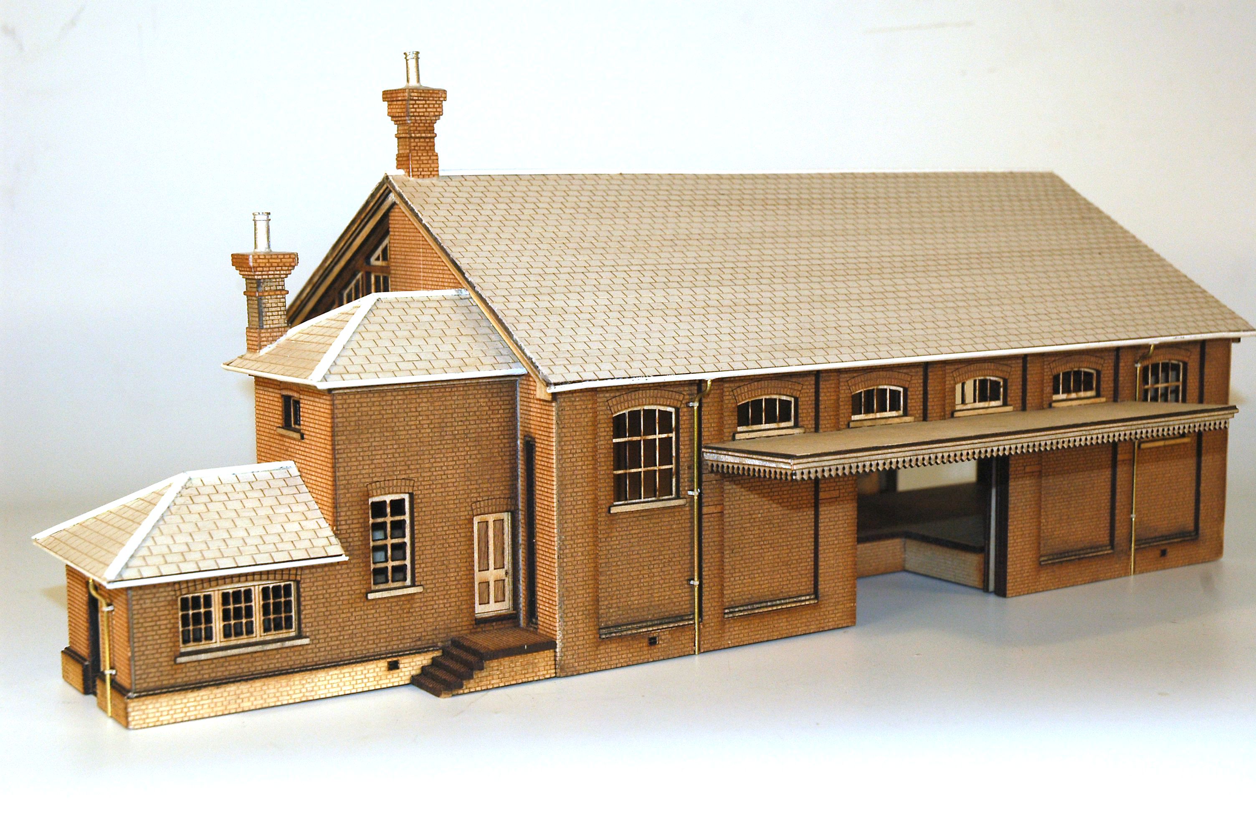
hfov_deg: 35.1
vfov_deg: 23.7
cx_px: 628
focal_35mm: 57
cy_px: 418
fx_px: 1987
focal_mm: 38
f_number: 8
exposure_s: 1/250
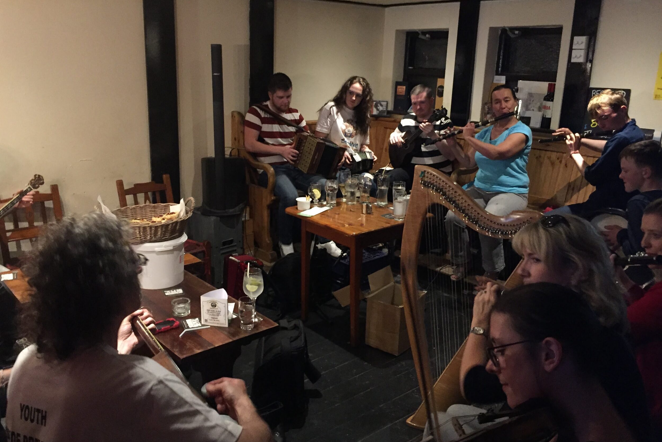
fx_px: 570
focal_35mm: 31
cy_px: 205
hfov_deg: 60.3
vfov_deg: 42.3
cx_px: 322
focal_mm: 4.15
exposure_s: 1/17
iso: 500
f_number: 2.2
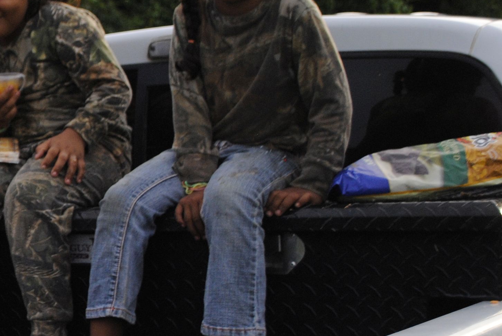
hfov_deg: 18.2
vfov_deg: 13.2
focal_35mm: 104
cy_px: 186
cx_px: -166
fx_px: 1452
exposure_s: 1/500
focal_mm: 26
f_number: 4.2
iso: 400
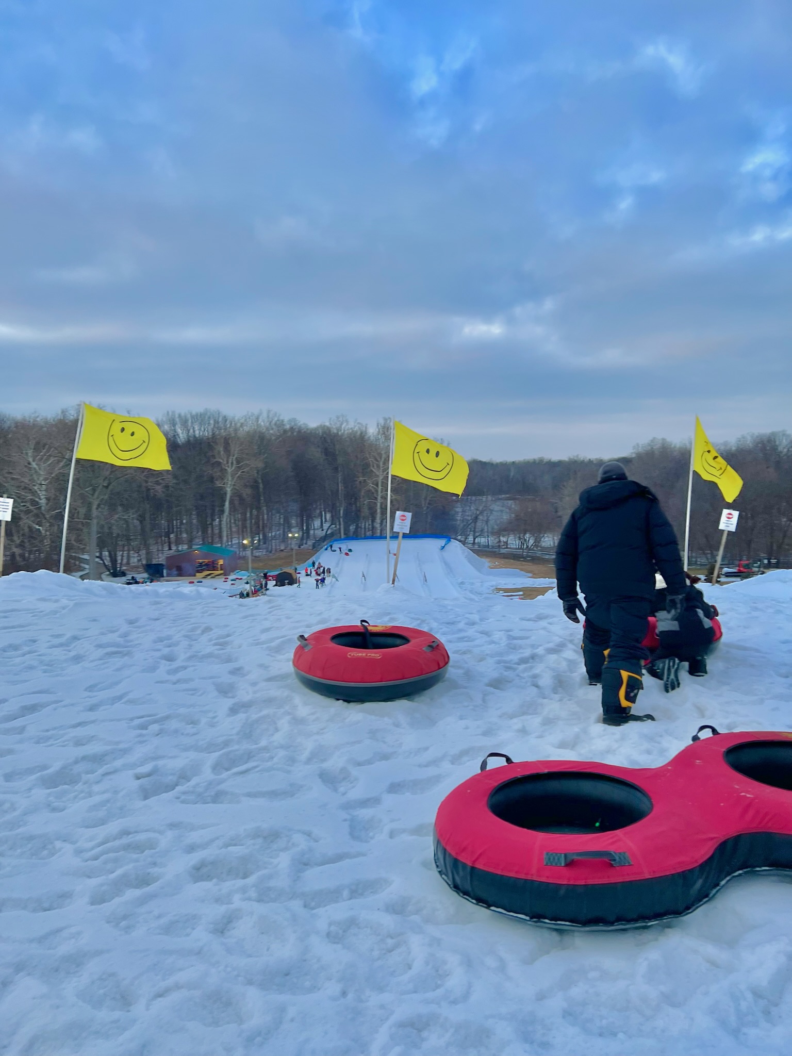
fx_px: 793
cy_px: 528
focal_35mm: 26
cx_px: 396
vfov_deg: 67.3
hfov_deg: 53.1
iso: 40
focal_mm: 5.7
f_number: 1.5
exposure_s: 1/121
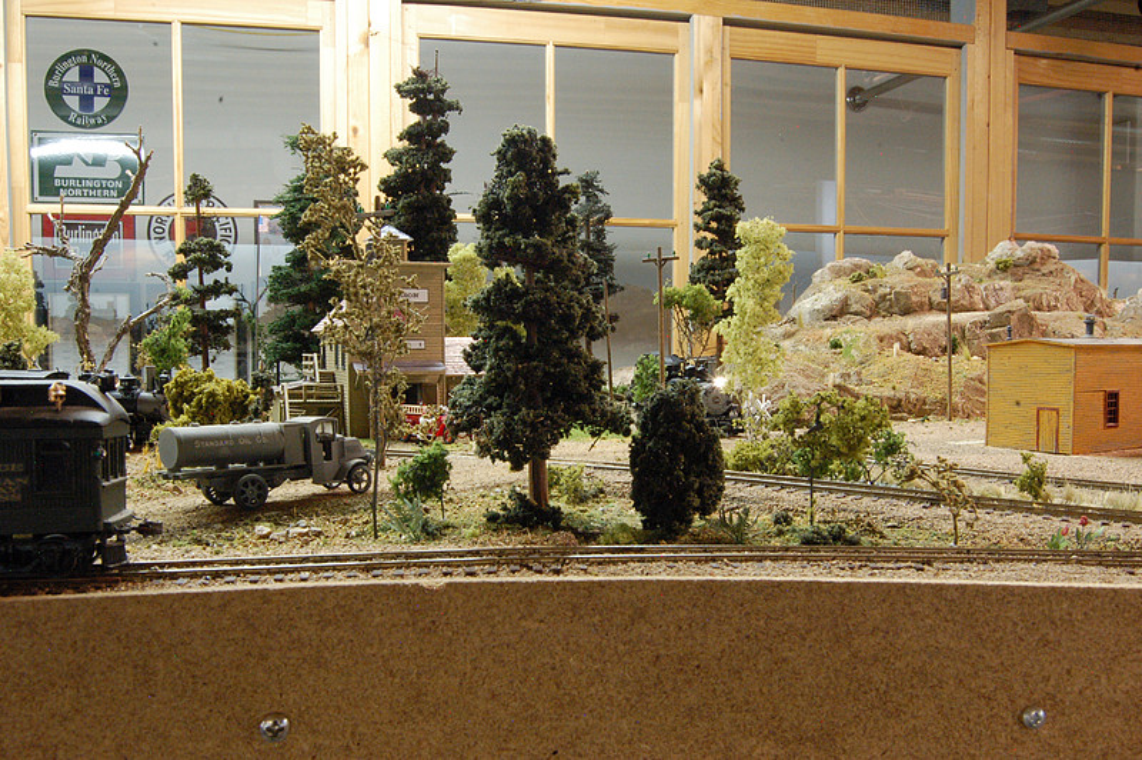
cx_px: 571
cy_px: 380
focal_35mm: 33
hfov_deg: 57.3
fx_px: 1046
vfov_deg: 39.9
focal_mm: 22
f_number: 22
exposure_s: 1/1.3
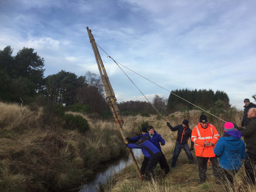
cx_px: 128
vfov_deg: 48.2
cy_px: 96
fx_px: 214
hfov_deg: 61.7
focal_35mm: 29
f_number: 2.2
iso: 32
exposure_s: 1/791
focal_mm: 4.15
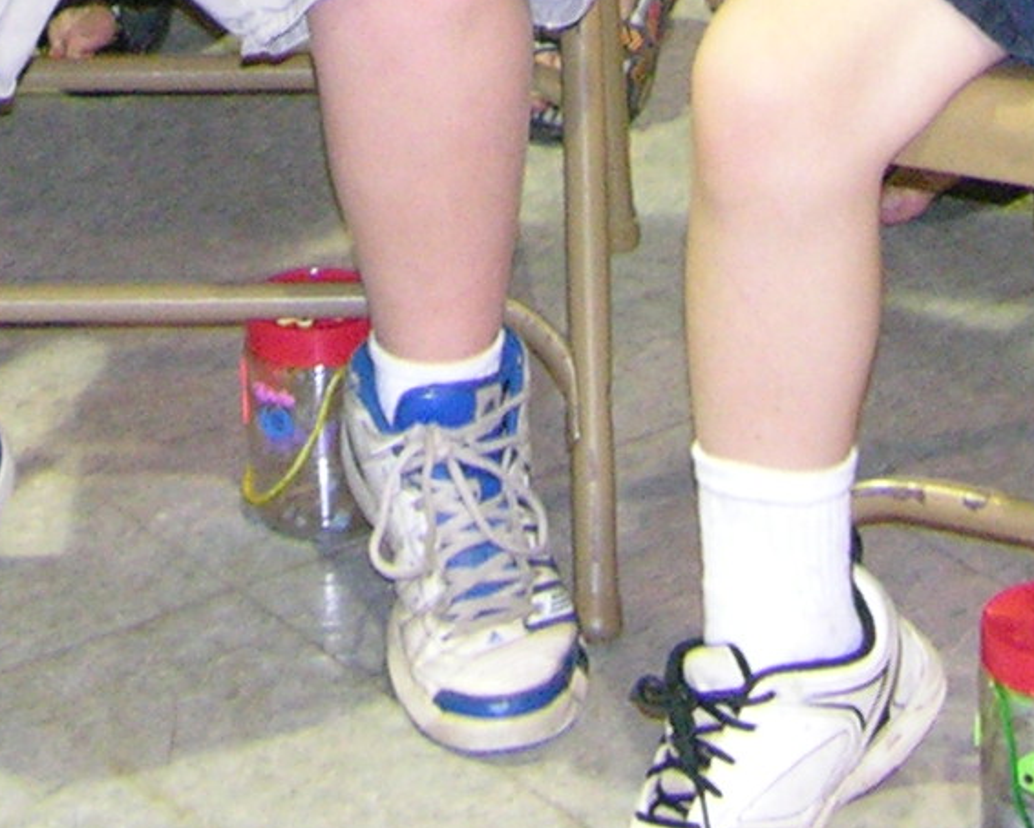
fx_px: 6030
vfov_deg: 7.3
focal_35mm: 197
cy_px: -1311
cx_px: 90
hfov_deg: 9.8
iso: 200
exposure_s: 1/21.6
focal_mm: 8.9
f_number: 2.8
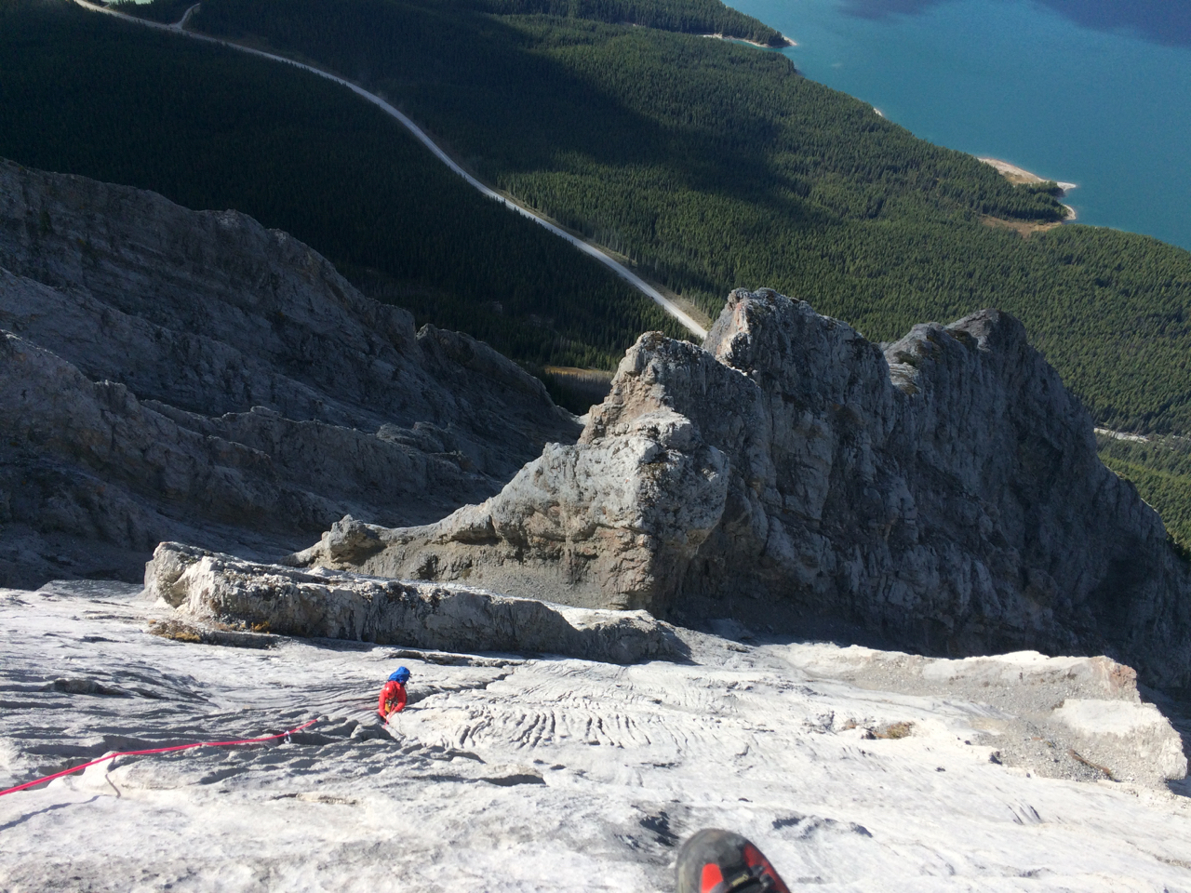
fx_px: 998
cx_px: 596
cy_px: 446
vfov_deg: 48.2
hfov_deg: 61.7
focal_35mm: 29
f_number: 2.2
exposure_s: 1/1709
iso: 32
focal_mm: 4.15
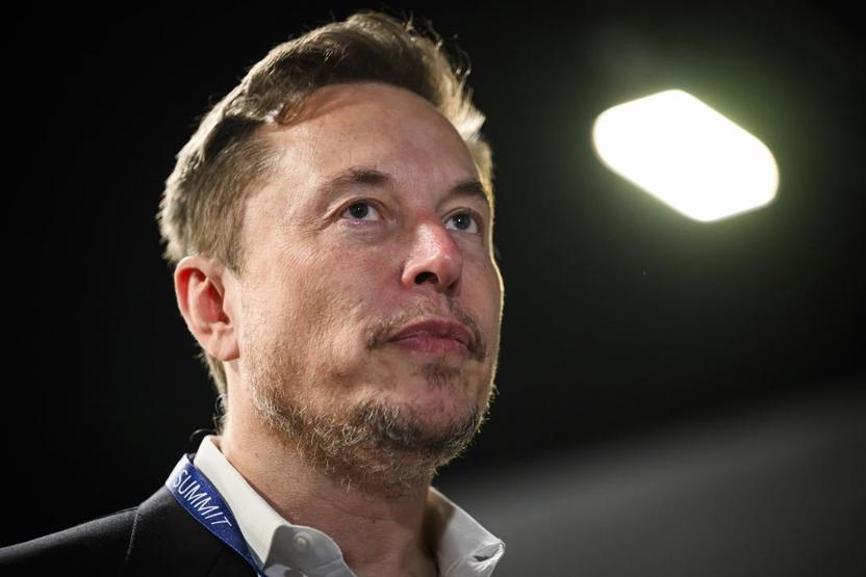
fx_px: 3609
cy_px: 288
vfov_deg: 9.2
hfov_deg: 13.7
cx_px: 433
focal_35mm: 150
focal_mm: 150
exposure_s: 1/100
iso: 3200
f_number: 2.8
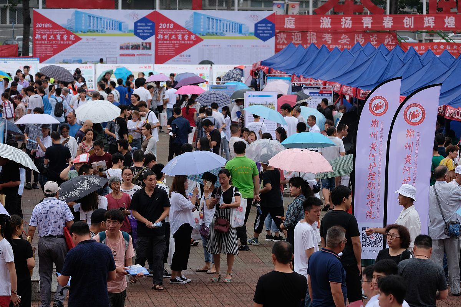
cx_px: 230
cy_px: 154
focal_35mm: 150
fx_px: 1921
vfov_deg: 9.1
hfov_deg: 13.7
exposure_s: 1/1000
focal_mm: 99.8
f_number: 5
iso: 400
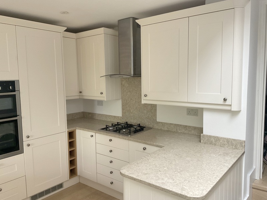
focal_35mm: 29
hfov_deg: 61.7
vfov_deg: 48.2
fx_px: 224
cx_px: 134
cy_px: 100
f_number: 1.8
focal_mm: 3
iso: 80
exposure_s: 1/60
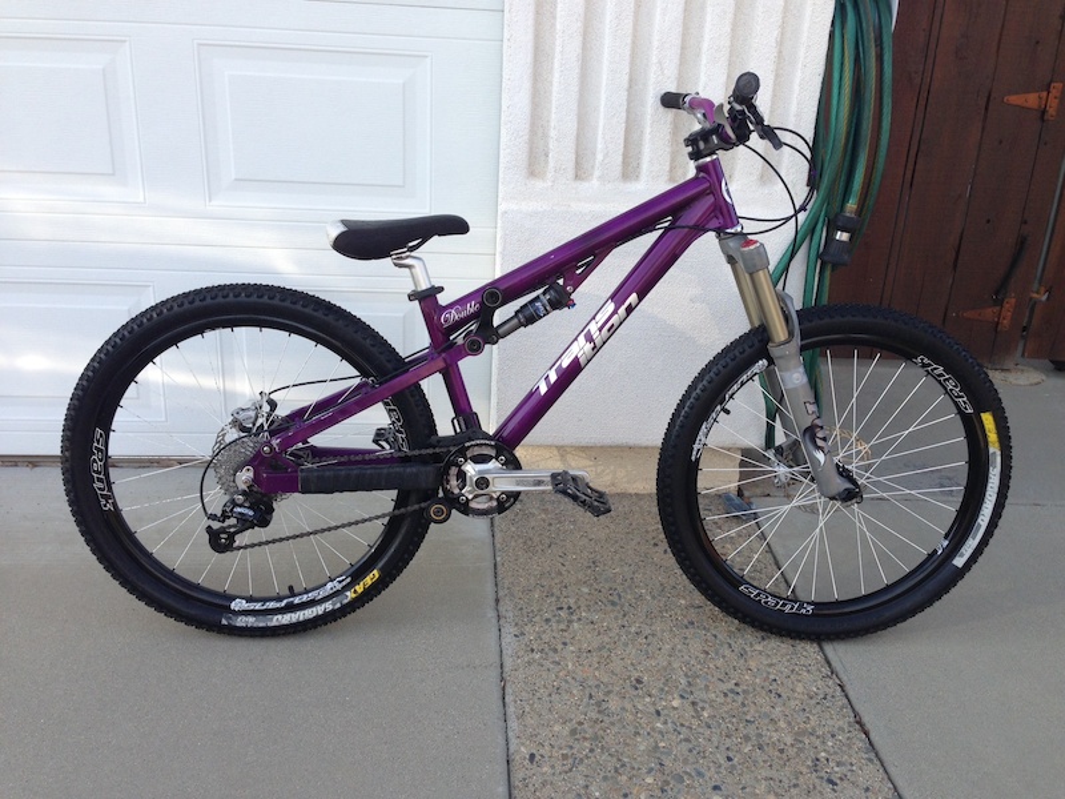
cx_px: 532
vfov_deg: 42.9
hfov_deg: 55.4
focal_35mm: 33
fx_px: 1015
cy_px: 400
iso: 50
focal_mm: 4.13
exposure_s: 1/244
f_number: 2.4
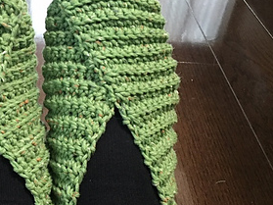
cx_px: 29
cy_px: 124
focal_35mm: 52
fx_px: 410
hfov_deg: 34.8
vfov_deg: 27.9
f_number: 2.2
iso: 200
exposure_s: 1/30
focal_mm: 4.15
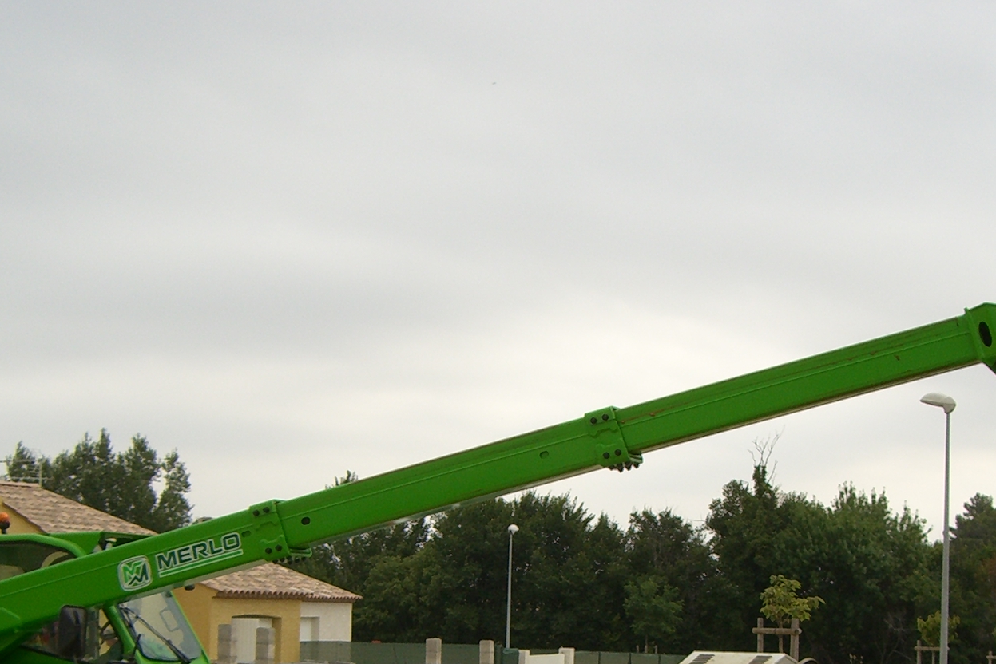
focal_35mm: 73
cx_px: 581
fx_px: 2020
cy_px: 618
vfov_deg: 18.3
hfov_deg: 27.7
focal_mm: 6.2
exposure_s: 1/400
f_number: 4.3
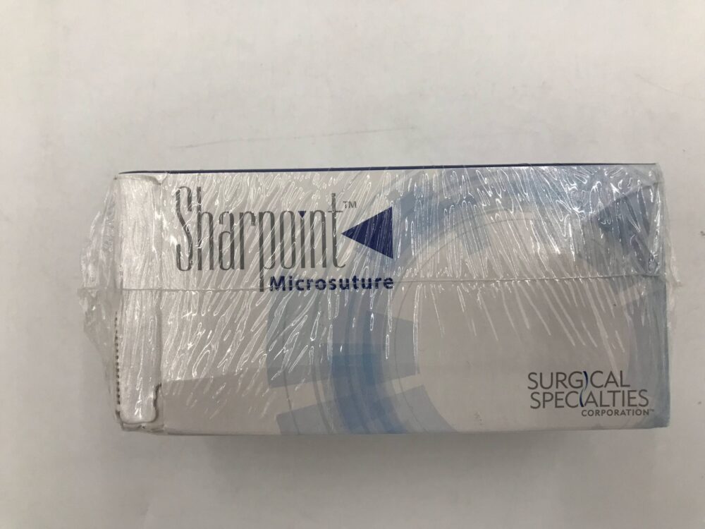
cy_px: 264
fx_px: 570
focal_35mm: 28
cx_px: 352
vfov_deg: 49.7
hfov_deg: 63.4
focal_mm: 3.99
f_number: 1.8
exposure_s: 1/40
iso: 25
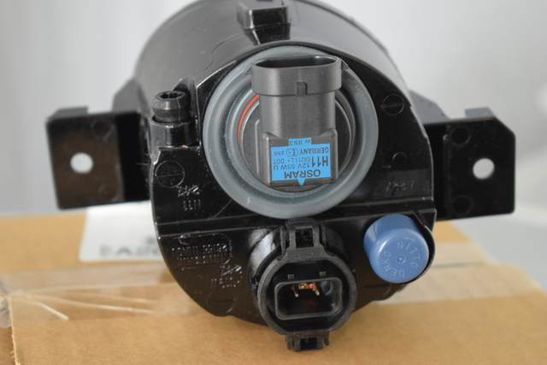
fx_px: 1254
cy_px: 182
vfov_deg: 16.6
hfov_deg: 24.6
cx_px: 274
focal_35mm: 82
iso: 3200
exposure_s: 1/60
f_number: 5.6
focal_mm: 55
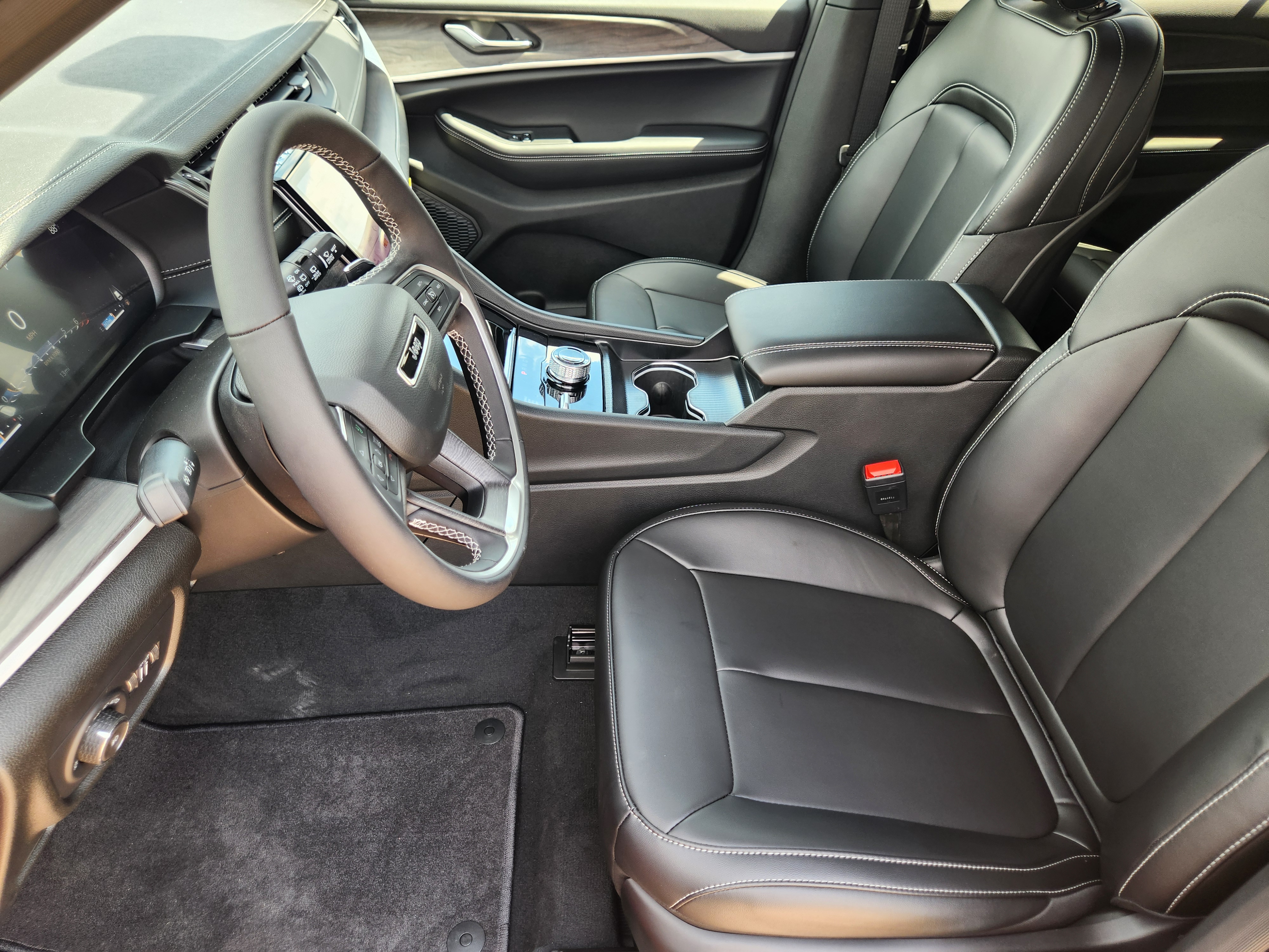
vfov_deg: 58.9
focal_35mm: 23
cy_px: 476
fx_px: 843
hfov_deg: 73.9
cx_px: 634
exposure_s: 1/180
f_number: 1.8
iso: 80
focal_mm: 5.4
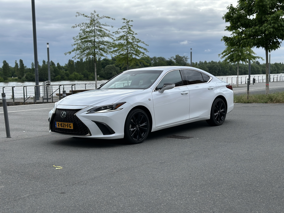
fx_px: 394
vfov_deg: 30.3
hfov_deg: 39.7
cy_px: 106
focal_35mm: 48
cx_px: 142
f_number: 1.78
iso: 100
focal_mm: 6.86
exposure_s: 1/3597
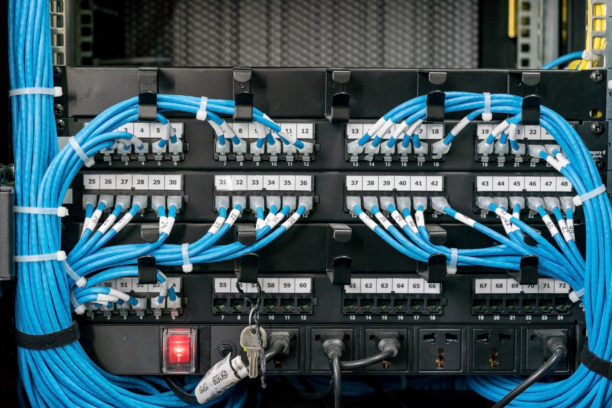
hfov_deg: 22.6
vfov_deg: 15.2
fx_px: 1530
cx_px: 306
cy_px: 204
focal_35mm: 90
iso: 200
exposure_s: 1/50
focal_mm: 90
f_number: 5
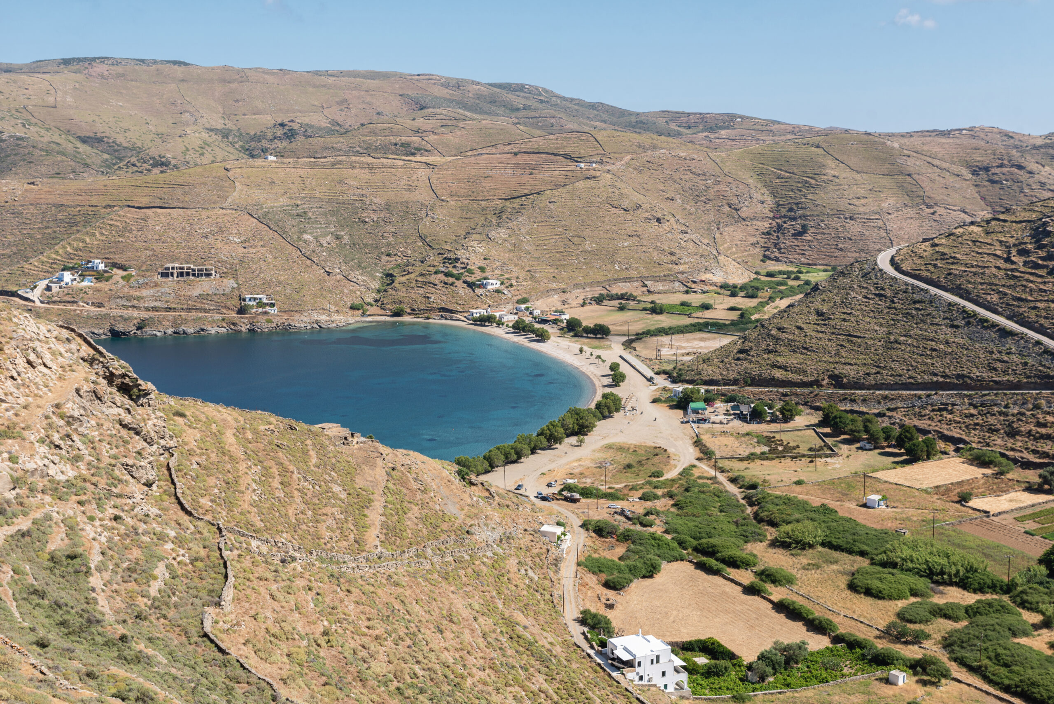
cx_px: 527
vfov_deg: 31.9
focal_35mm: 42
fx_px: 1230
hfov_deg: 46.4
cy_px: 352
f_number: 8
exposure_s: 1/320
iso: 100
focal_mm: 42
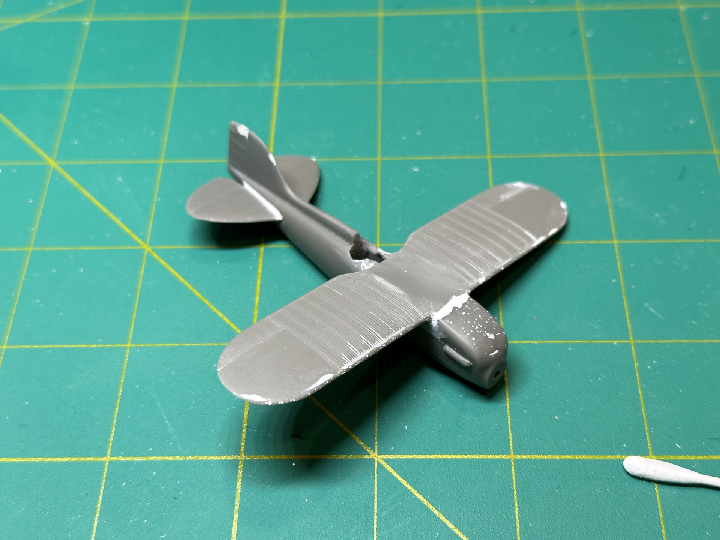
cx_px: 360
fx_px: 998
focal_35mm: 48
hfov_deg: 39.7
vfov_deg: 30.3
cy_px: 270
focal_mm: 6.86
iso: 64
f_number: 1.78
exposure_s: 1/60
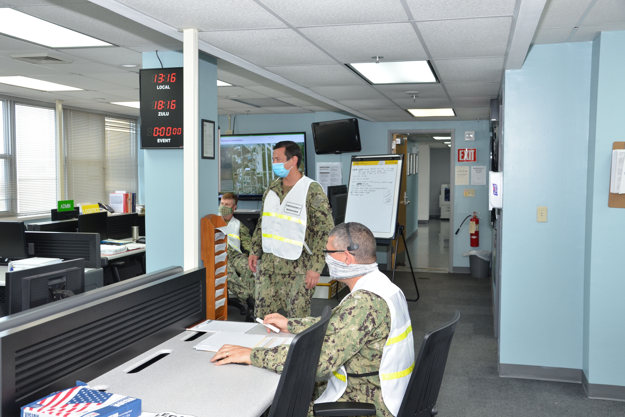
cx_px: 312
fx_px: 651
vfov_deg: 35.5
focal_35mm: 38
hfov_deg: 51.3
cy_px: 208
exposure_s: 1/60
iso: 400
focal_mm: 25
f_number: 5.6
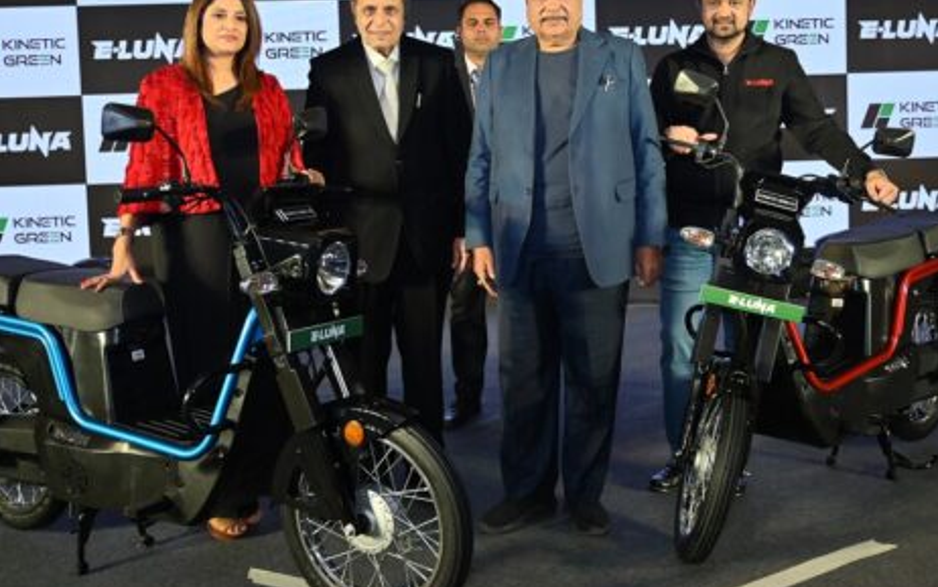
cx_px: 495
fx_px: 1015
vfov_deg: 32.0
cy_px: 197
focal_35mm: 40
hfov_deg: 49.6
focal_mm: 28.5
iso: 320
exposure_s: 1/125
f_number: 4
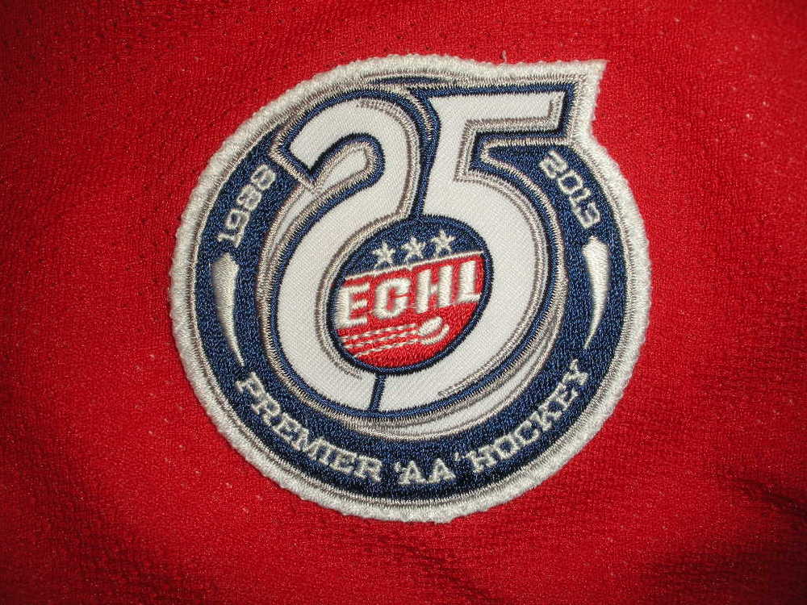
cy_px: 302
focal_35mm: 36
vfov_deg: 39.7
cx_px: 404
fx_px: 839
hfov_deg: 51.4
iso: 64
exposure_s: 1/60
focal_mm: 6.3
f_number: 5.6
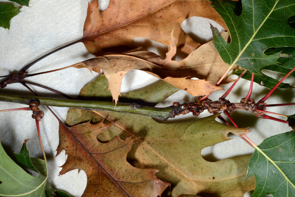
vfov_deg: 15.2
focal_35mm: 90
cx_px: 148
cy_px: 98
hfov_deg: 22.6
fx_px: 738
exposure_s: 1/60
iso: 80
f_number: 40
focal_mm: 90
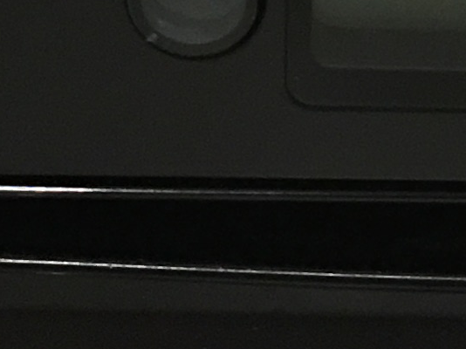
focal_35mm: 219
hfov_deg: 9.0
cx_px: 388
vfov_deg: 6.8
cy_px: -8
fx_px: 2947
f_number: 2.2
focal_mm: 4.15
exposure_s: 1/10
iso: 100
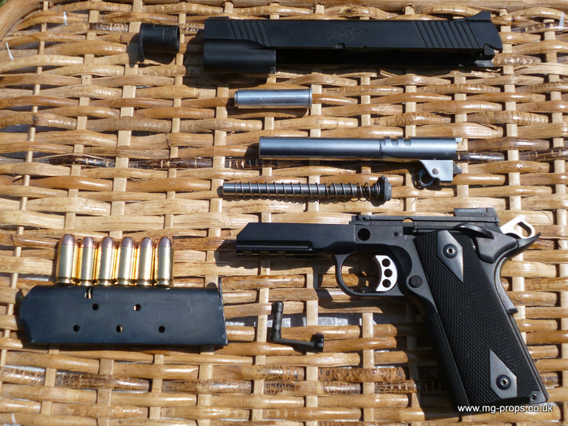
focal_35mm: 36
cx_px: 284
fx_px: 591
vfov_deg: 39.7
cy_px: 213
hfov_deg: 51.4
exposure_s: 1/125
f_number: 10
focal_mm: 6.4
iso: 100
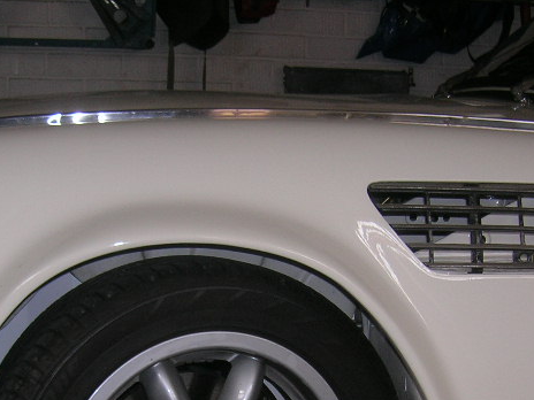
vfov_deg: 19.2
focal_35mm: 75
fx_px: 1157
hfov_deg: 26.0
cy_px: 376
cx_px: 269
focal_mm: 5.7
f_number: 2.9
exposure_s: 1/60.1
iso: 50
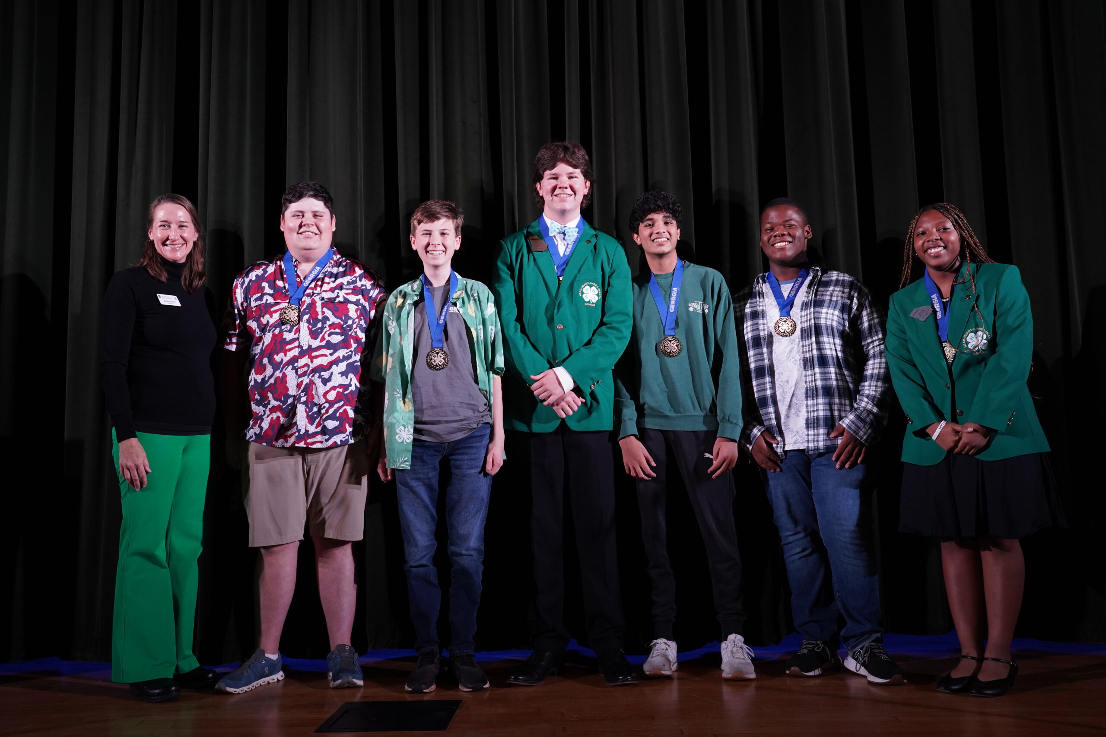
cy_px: 368
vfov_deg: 40.0
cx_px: 553
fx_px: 1014
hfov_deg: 57.2
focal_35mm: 33
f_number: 7.1
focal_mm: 33
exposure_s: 1/100
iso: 2000
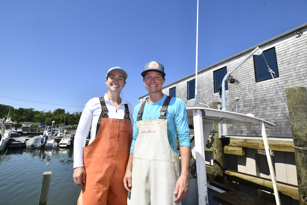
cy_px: 102
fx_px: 162
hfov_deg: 86.9
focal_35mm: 19
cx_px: 154
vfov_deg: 64.6
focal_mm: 19
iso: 640
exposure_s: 1/320
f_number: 20
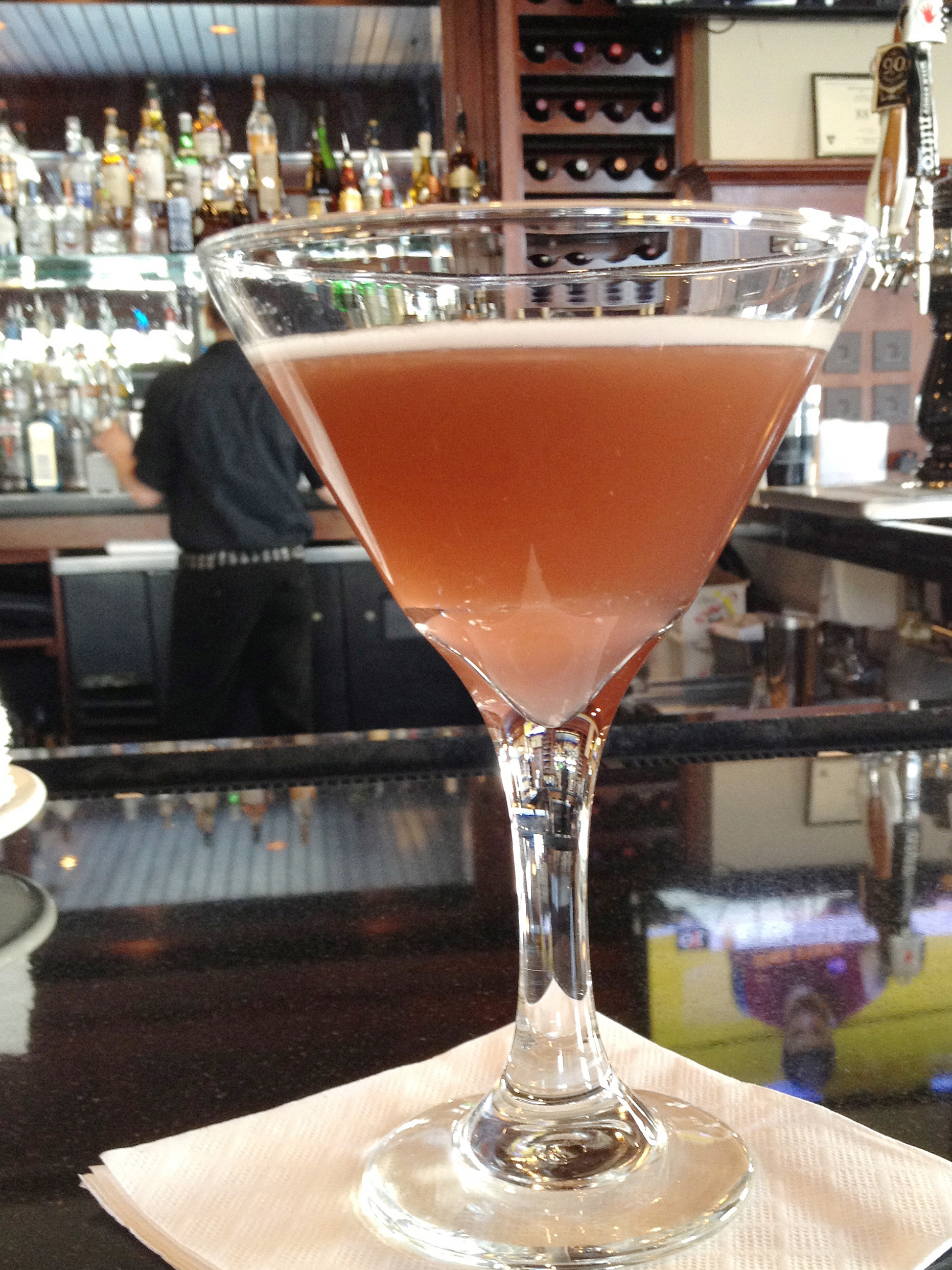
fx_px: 1686
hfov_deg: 31.5
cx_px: 563
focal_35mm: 46
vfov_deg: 41.0
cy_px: 766
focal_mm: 4.28
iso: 125
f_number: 2.4
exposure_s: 1/20
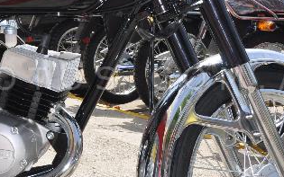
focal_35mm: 93
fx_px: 720
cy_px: 57
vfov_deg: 14.0
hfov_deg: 21.5
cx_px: -5
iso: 200
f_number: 10
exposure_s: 1/200
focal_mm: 24
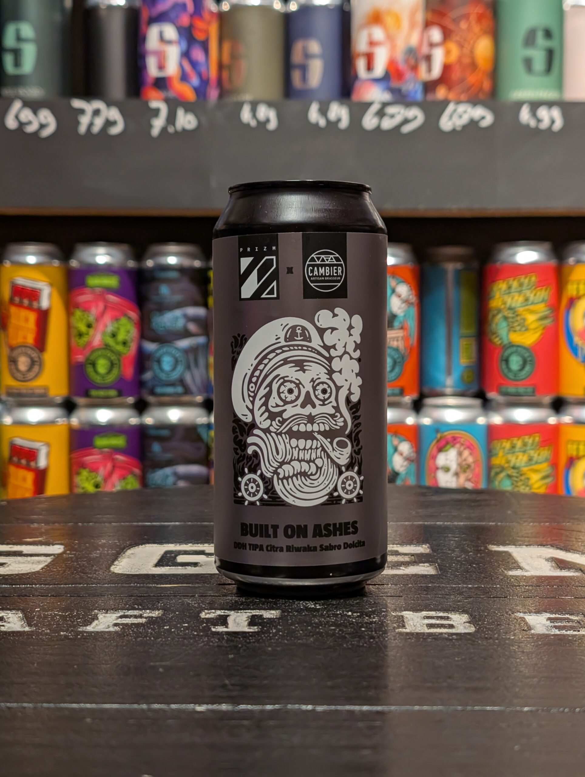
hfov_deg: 29.8
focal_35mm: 49
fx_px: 1101
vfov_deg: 38.9
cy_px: 388
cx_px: 292
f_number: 1.68
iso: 229
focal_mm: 6.9
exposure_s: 1/100
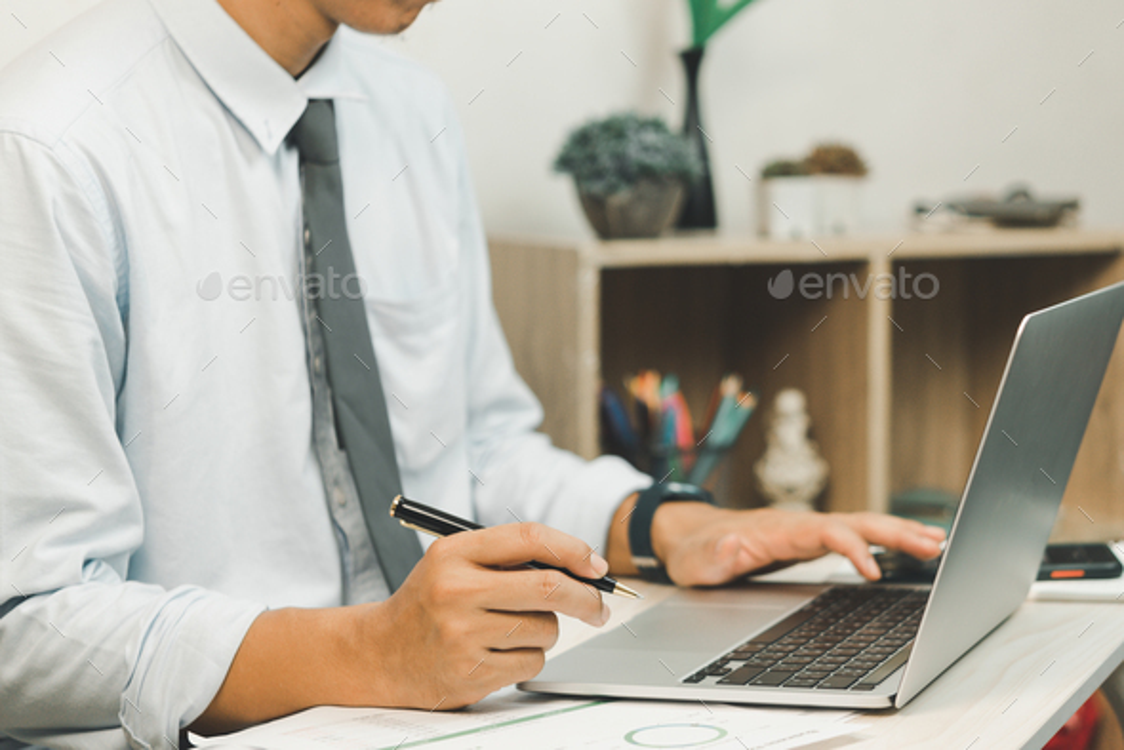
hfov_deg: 33.4
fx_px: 1874
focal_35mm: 60
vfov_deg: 22.6
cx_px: 562
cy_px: 375
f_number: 2.8
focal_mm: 60
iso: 200
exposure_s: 1/60
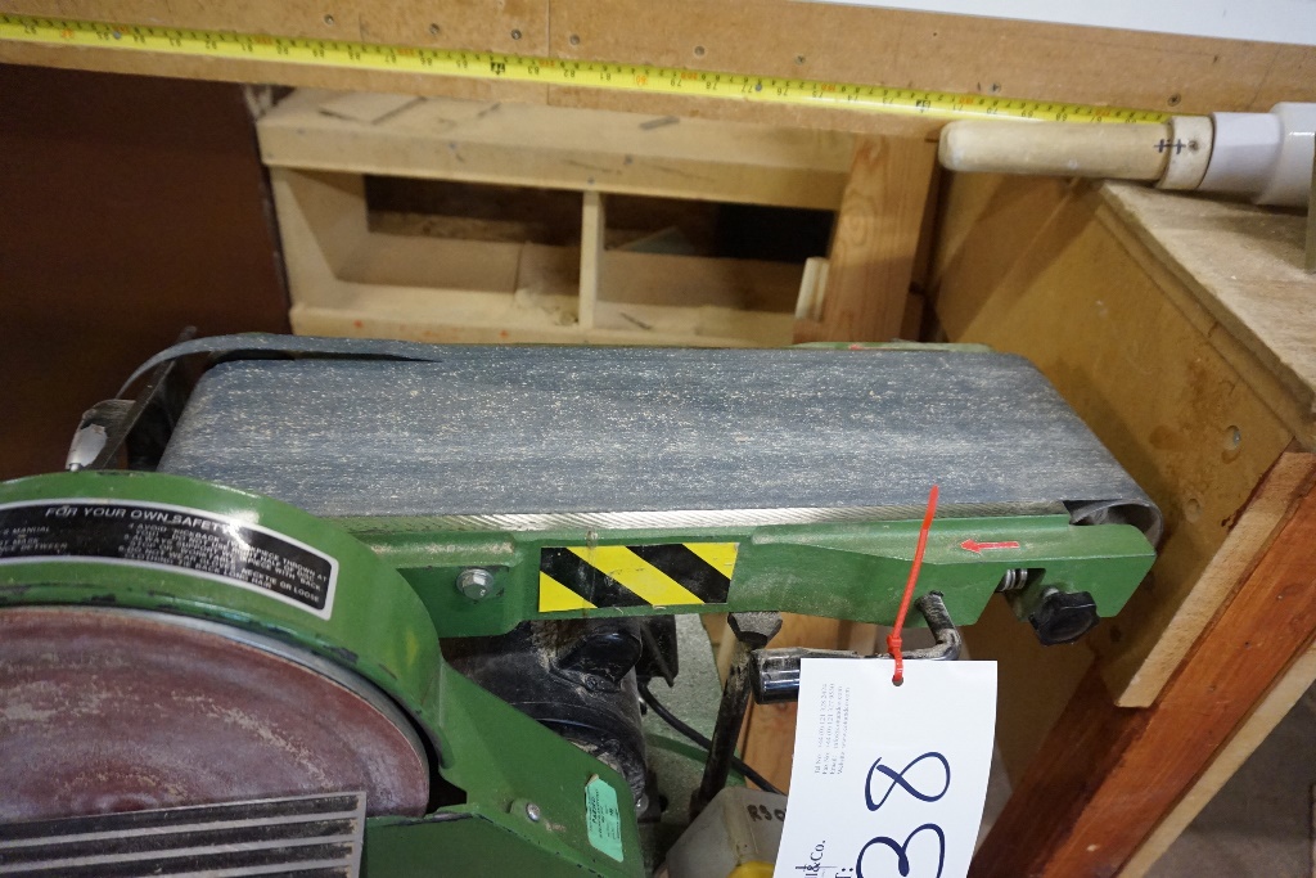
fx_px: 877
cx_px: 658
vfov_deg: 53.1
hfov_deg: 73.7
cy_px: 439
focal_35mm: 24
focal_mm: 16
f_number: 3.5
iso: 3200
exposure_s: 1/50
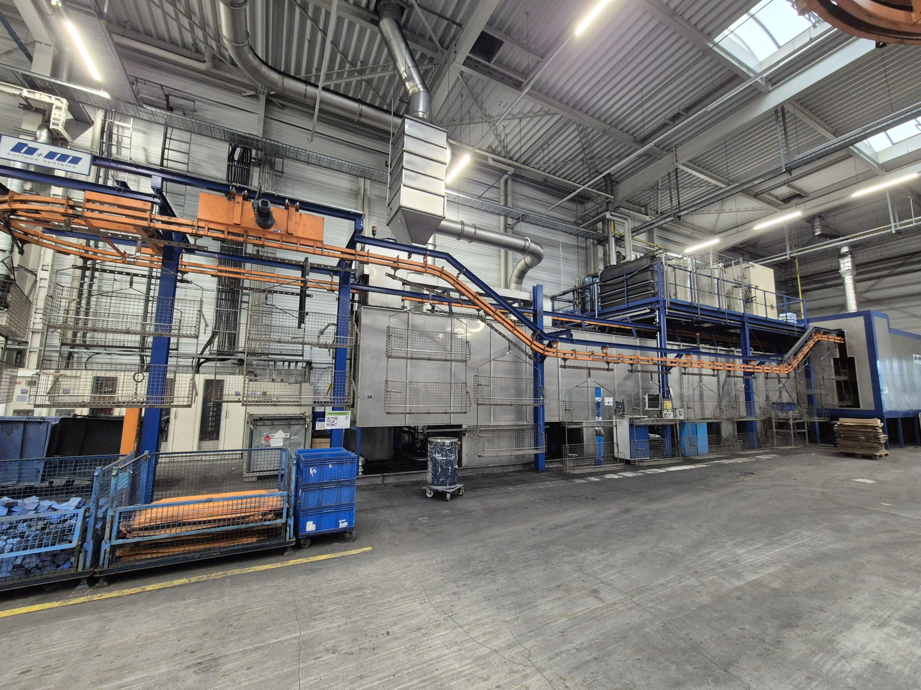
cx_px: 460
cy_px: 345
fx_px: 346
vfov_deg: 89.9
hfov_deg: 106.2
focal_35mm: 13
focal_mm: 2.2
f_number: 2.2
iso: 640
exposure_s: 1/50
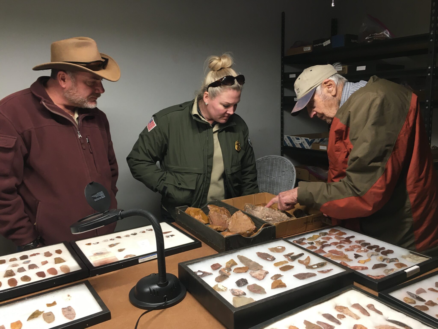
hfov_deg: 61.7
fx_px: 367
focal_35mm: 29
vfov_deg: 48.2
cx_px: 219
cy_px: 164
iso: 64
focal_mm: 4.15
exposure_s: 1/30
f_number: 2.2
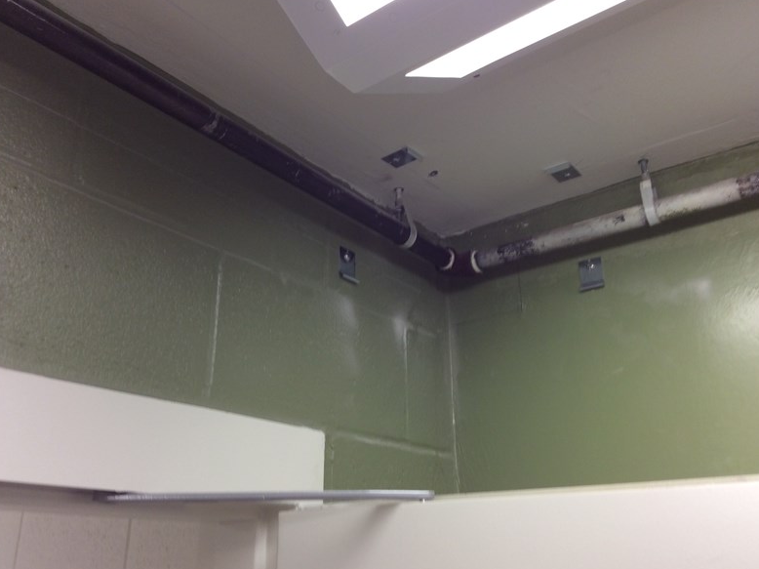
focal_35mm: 33
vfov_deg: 42.9
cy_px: 283
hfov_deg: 55.4
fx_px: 723
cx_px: 382
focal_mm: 3.3
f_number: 2.4
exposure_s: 1/30
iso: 40
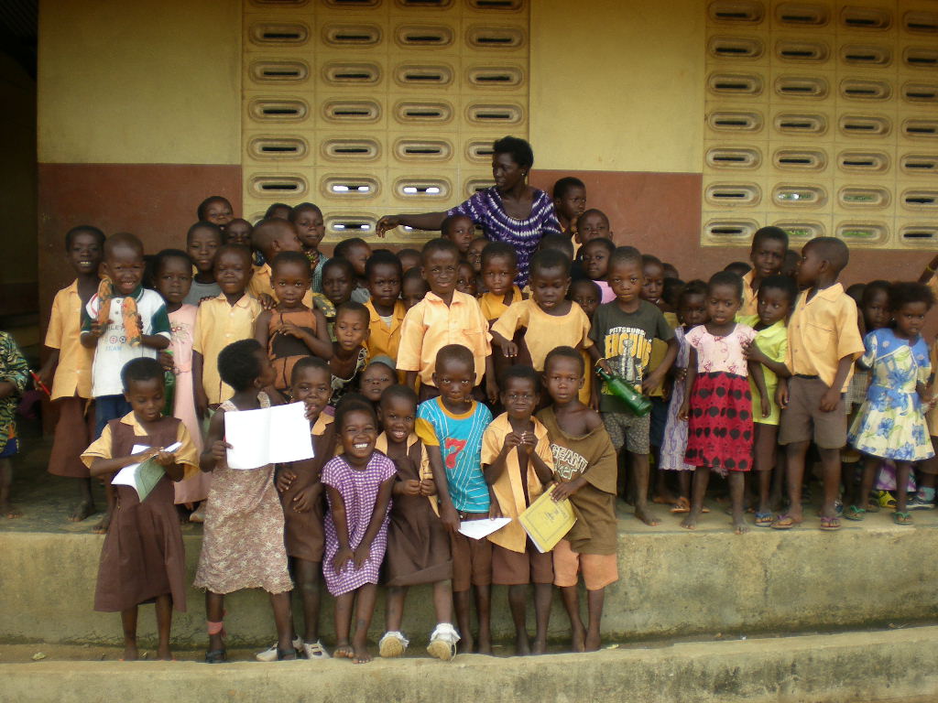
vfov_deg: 37.7
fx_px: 1030
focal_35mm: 38
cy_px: 352
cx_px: 469
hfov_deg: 49.0
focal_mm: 6.3
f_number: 3.1
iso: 50
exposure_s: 1/186
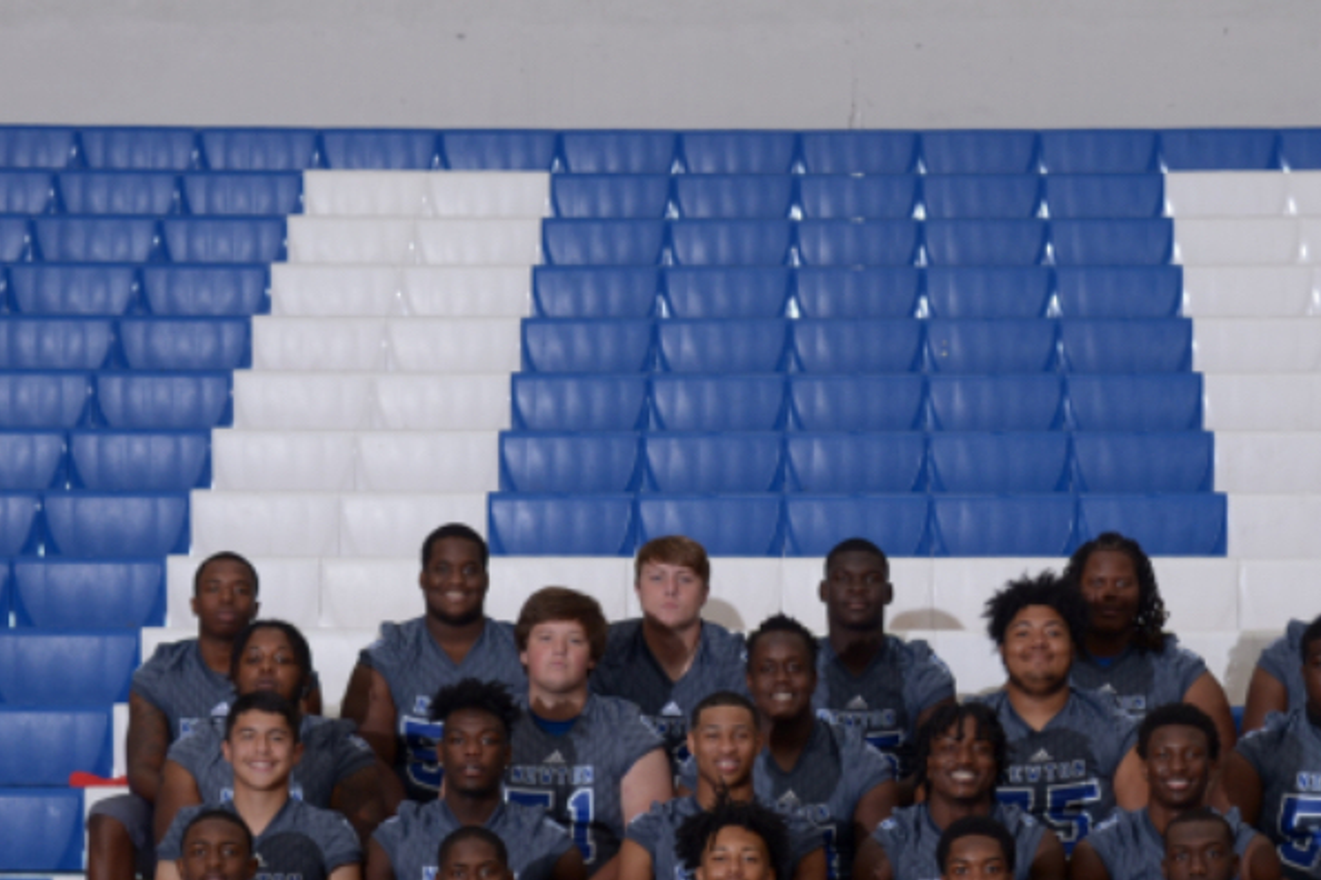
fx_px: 5137
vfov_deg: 9.7
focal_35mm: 140
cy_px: 848
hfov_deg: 14.6
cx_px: 830
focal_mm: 52
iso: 320
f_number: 5.6
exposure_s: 1/125
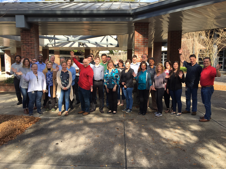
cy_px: 84
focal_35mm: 29
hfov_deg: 61.7
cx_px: 113
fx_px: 189
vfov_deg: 48.2
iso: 25
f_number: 2.2
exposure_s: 1/601
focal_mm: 4.15
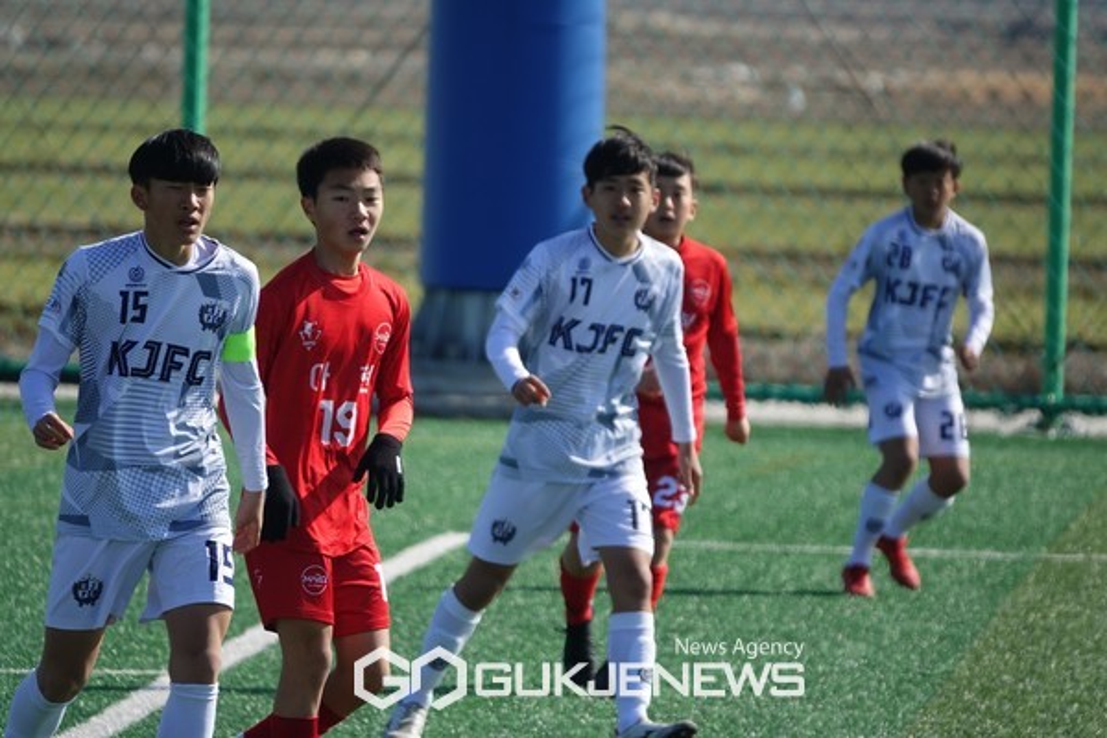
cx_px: 554
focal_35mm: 599
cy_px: 369
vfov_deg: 2.3
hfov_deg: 3.4
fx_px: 18418
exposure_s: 1/640
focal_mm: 219.82
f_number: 4
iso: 100
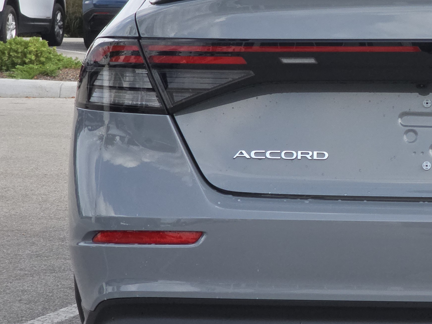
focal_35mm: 159
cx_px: 469
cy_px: 123
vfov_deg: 9.3
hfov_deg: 12.2
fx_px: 1984
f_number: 2.4
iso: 50
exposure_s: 1/907
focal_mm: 7.9
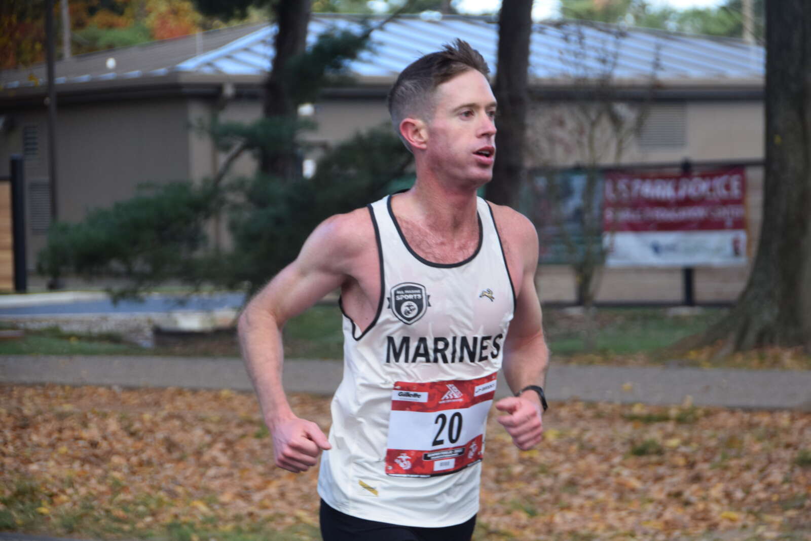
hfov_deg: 13.0
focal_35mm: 158
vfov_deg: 8.7
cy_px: 270
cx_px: 406
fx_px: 3548
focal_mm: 105
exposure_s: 1/500
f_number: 5.3
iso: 800
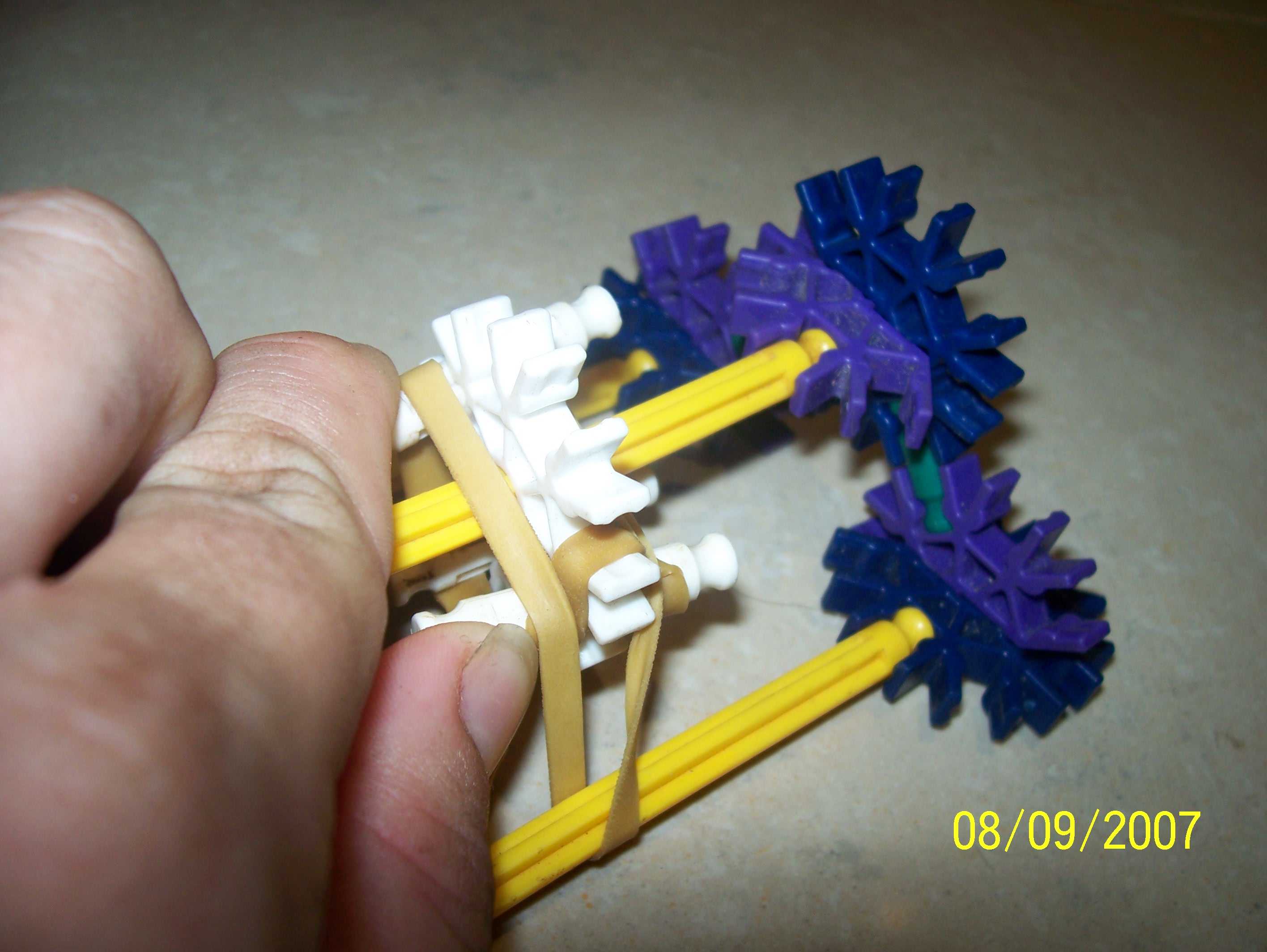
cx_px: 634
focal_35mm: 34
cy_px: 476
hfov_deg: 53.9
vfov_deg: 41.8
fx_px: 1245
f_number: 2.7
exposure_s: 1/60
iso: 80
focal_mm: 5.6
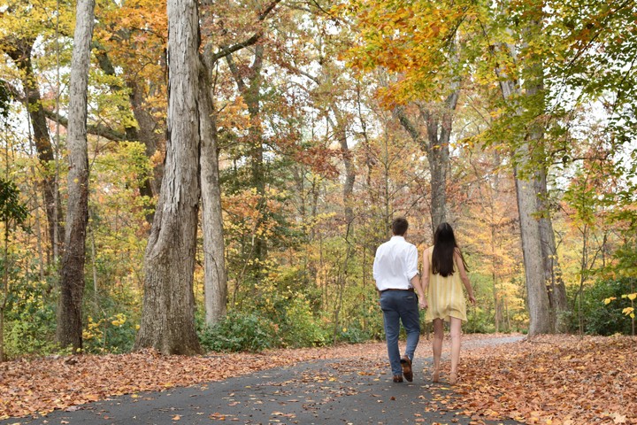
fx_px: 929
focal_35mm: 52
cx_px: 318
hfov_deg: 37.9
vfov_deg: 25.8
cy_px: 212
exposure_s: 1/125
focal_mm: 35
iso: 400
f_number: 5.6
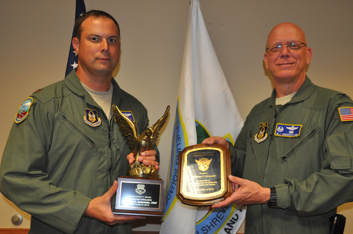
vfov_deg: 36.8
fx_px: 353
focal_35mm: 36
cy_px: 117
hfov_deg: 53.2
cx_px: 176
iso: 800
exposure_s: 1/80
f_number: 3.8
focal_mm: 24
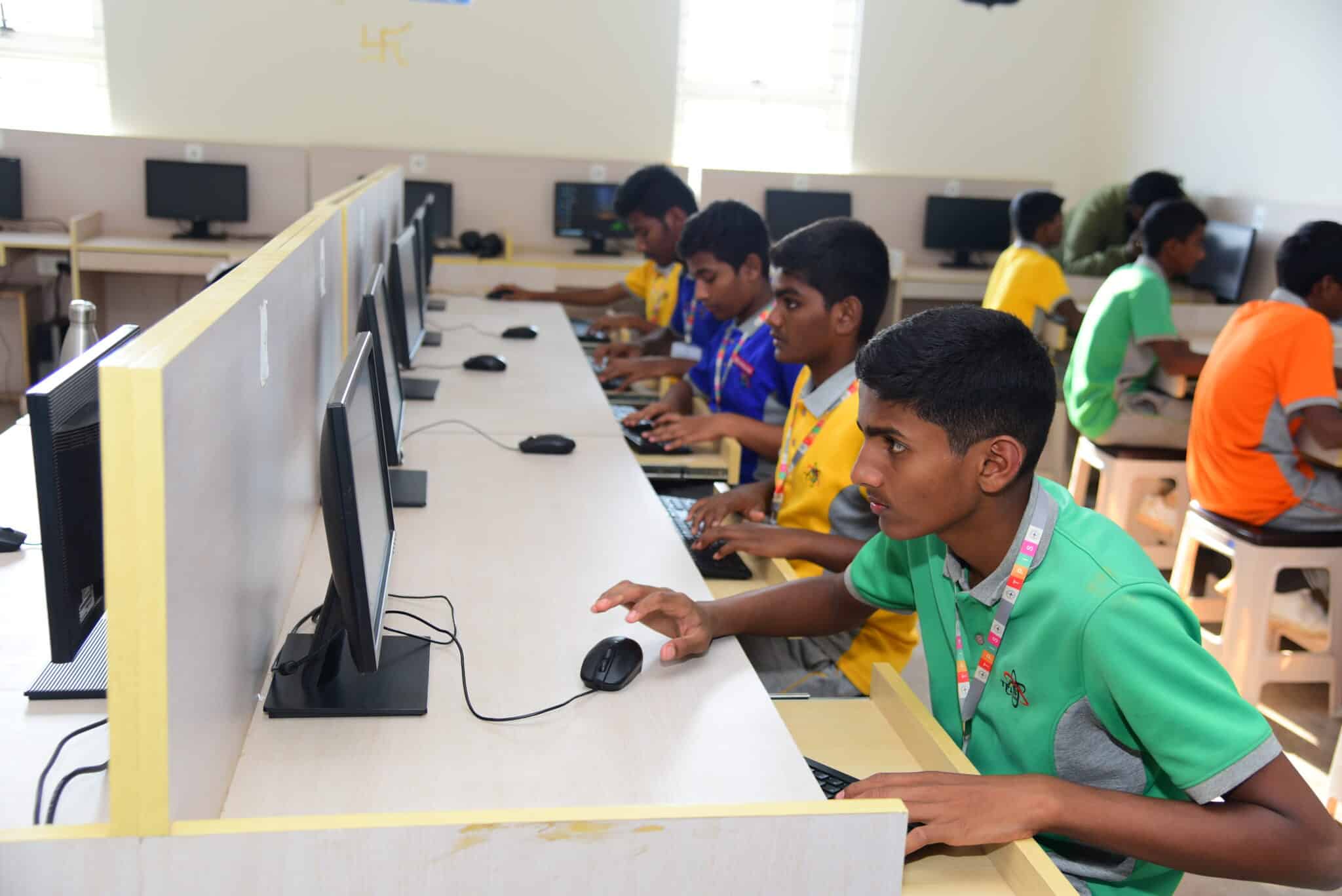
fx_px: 1417
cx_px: 671
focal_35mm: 38
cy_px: 448
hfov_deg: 50.7
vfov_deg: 35.1
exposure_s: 1/160
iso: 320
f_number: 4
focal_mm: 38
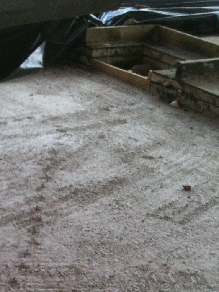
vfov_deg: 19.7
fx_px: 793
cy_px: 341
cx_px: 16
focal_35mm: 94
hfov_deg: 15.5
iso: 80
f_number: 2.8
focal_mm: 3.85
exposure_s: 1/60
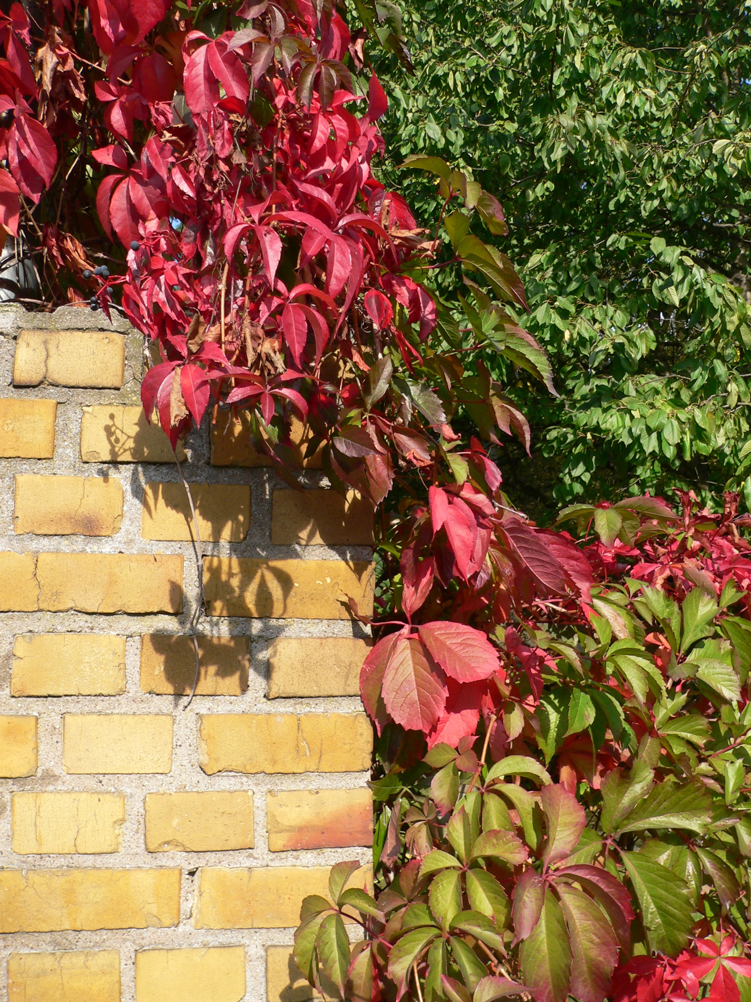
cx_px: 376
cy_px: 501
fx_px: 1041
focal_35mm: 36
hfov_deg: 39.7
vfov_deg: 51.4
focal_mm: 6
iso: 100
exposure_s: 1/400
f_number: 4
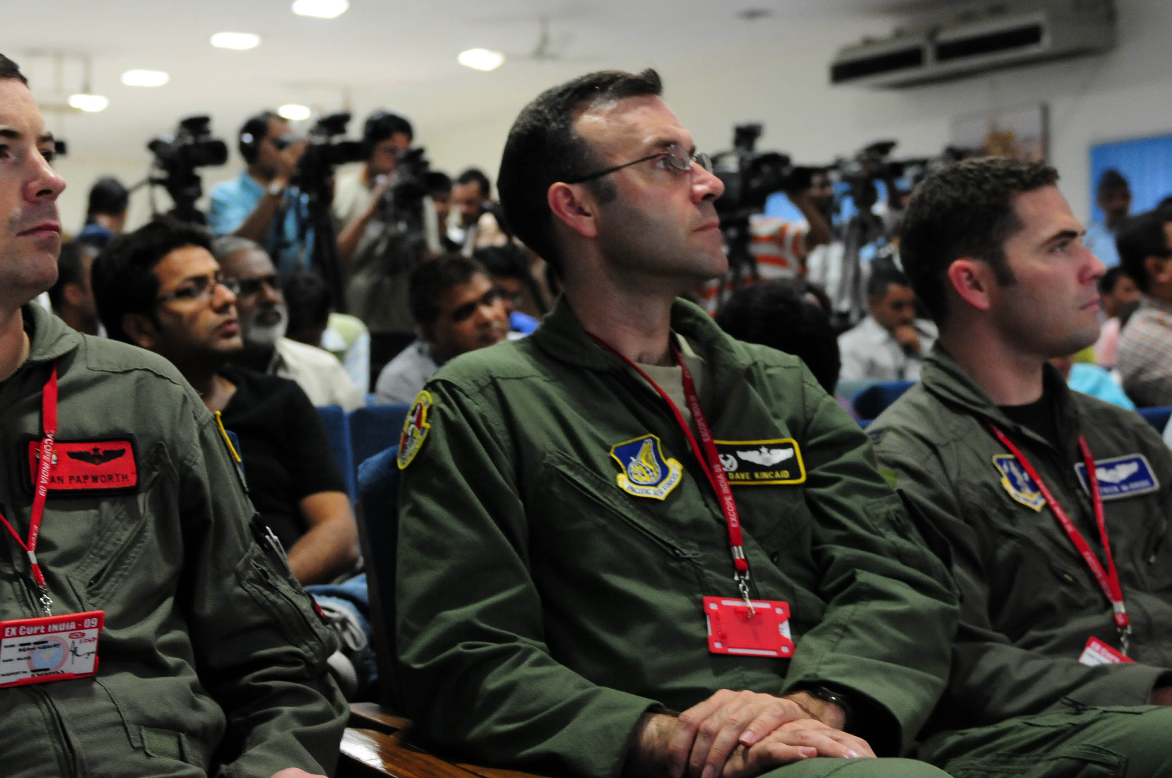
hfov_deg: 35.2
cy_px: 357
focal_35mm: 57
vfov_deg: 23.9
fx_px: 1842
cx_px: 494
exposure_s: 1/30
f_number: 2.8
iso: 1100
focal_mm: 29
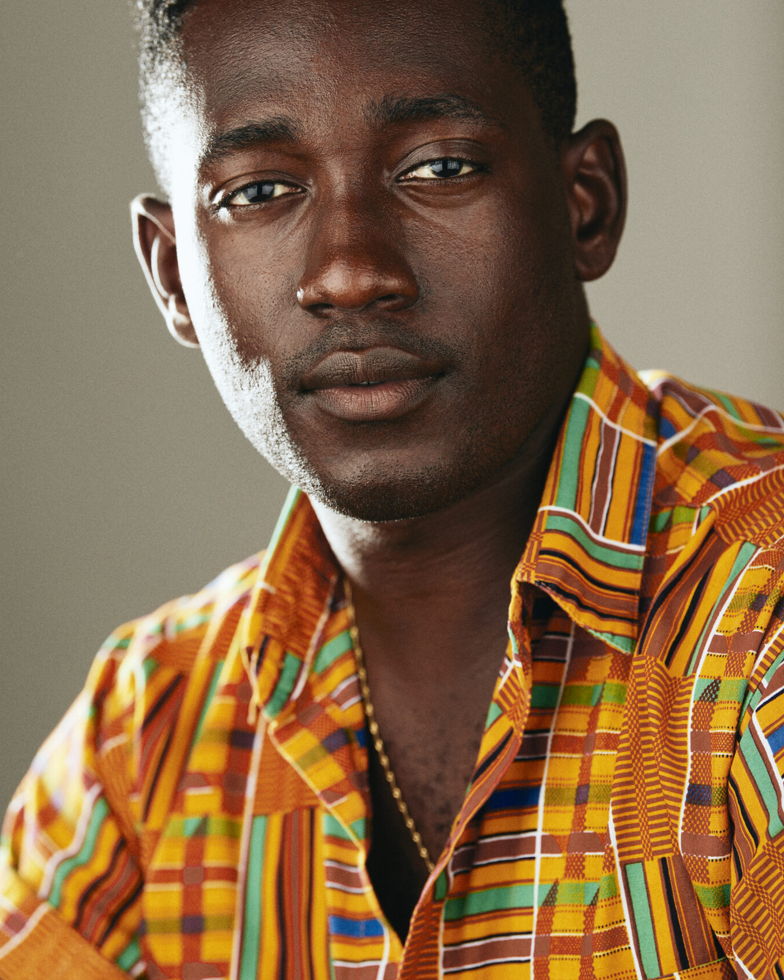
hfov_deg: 8.5
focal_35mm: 181
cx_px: 391
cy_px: 412
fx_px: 5250
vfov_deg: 10.7
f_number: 4.5
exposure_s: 1/200
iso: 100
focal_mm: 160
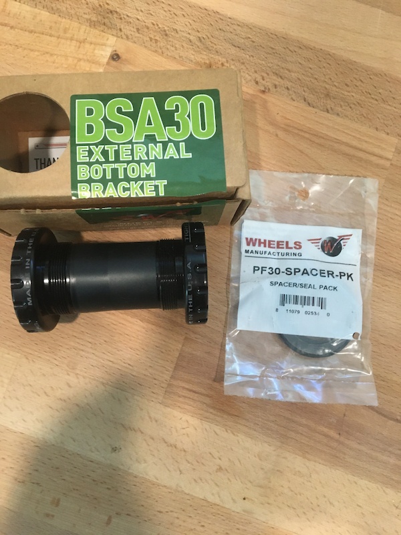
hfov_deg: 48.2
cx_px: 200
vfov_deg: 61.7
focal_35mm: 29
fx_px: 448
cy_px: 268
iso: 200
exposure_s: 1/30
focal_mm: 4.15
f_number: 2.2
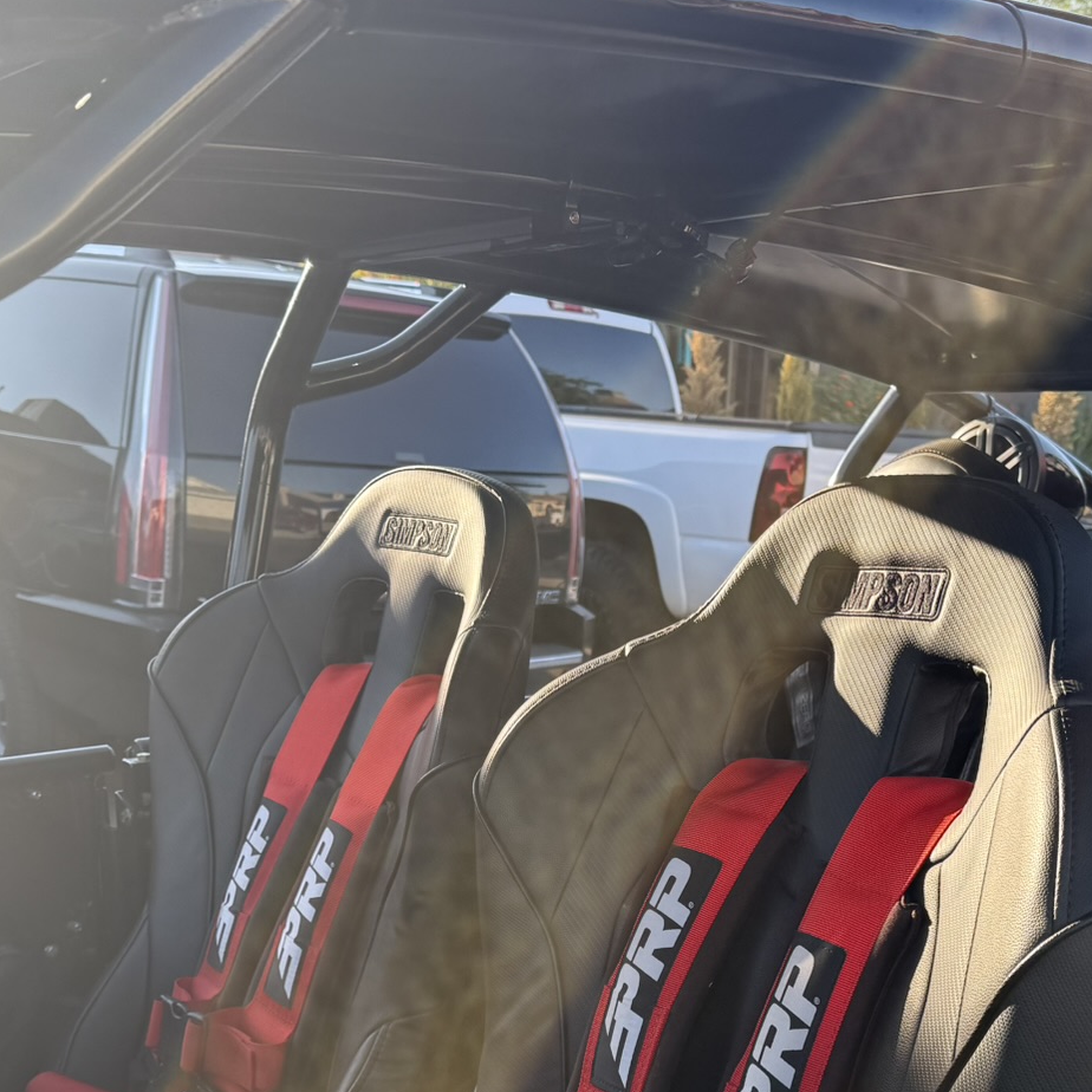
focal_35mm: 47
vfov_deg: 35.1
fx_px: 1677
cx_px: 547
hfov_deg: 36.1
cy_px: 853
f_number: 1.78
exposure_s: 1/831
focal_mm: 6.76
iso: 80
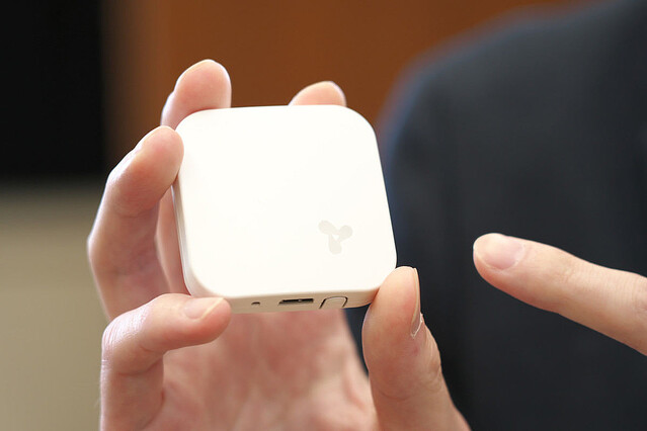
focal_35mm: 105
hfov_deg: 19.5
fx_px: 1887
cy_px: 216
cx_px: 324
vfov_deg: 13.0
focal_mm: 105
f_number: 4
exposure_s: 1/125
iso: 500
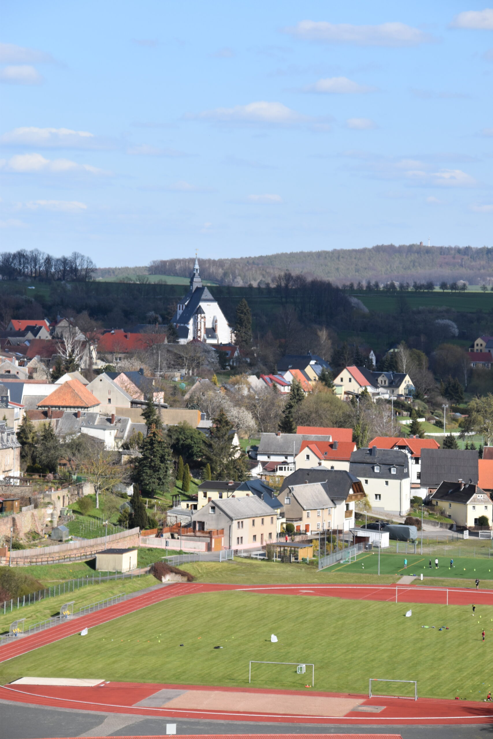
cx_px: 246
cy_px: 370
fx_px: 3235
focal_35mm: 158
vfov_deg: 13.0
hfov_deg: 8.7
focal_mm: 105
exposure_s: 1/400
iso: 200
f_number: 10
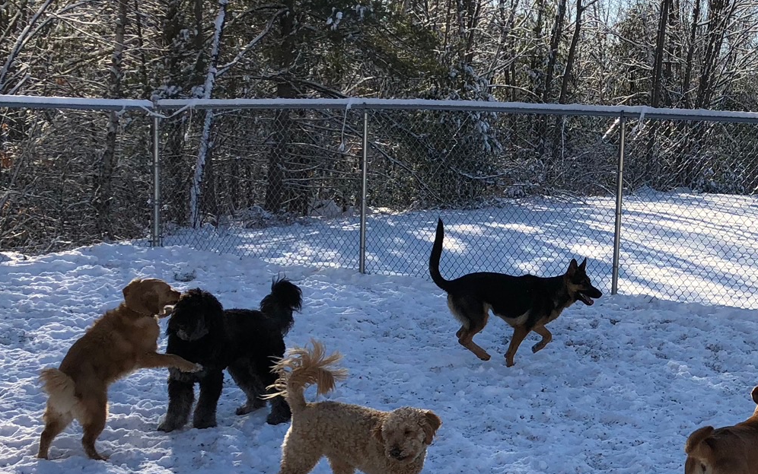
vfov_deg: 21.1
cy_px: 367
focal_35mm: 61
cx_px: 704
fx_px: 1260
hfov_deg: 31.6
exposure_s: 1/1372
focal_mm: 4
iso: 20
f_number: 1.8
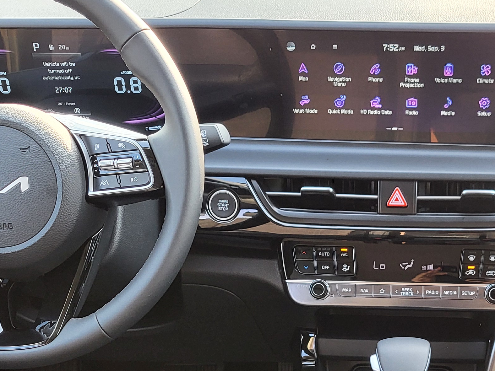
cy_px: 425
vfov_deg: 21.0
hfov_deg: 28.9
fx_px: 944
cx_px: 379
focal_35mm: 66
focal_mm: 5.4
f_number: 1.8
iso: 80
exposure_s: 1/120
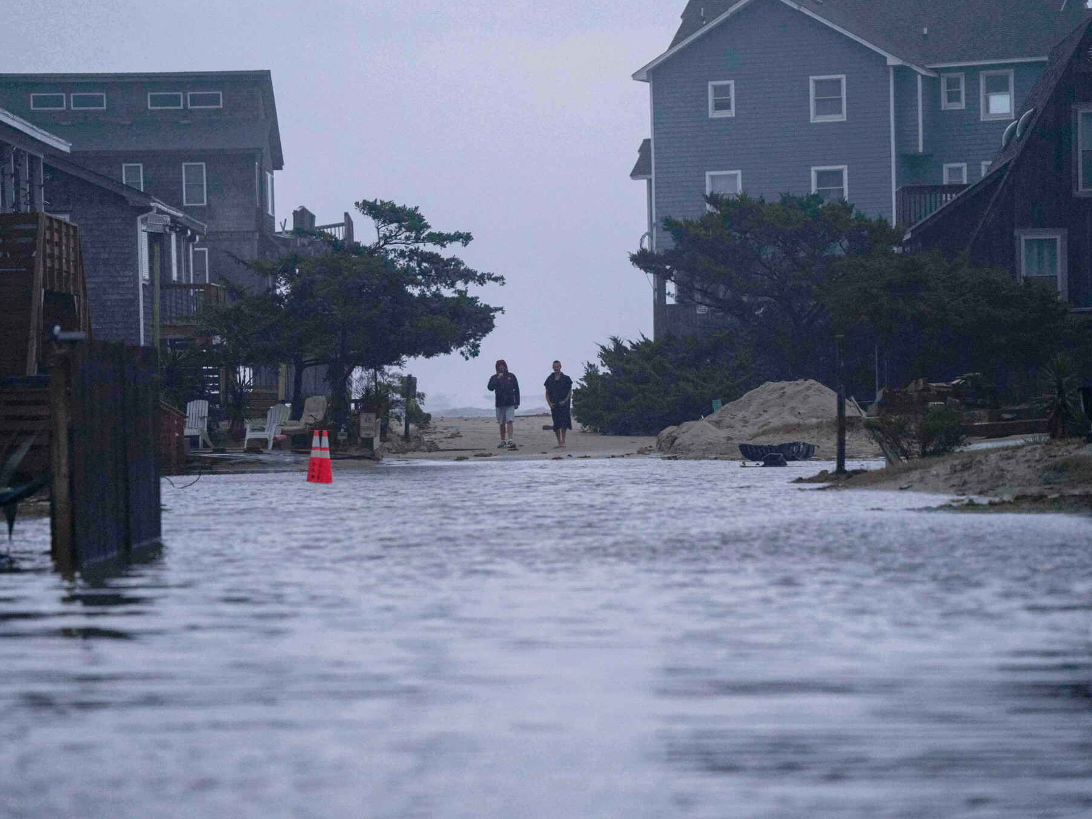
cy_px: 410
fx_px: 5394
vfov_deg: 8.7
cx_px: 527
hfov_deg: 11.6
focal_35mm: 171
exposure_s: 1/1600
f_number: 3.2
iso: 10000
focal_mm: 157
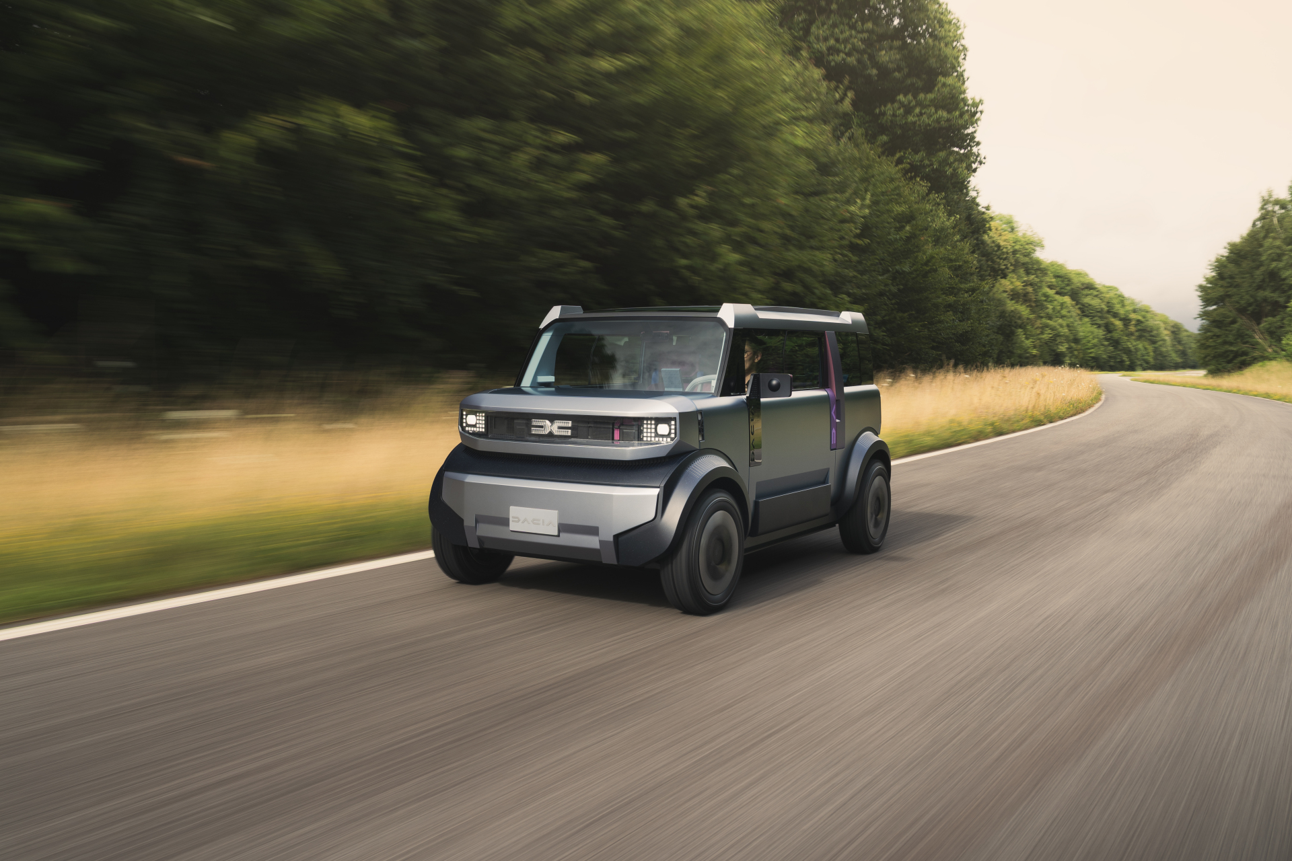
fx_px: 1112
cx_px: 646
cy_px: 430
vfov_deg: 42.3
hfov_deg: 60.3
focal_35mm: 31
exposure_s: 1/15
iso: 50
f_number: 13
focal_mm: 31
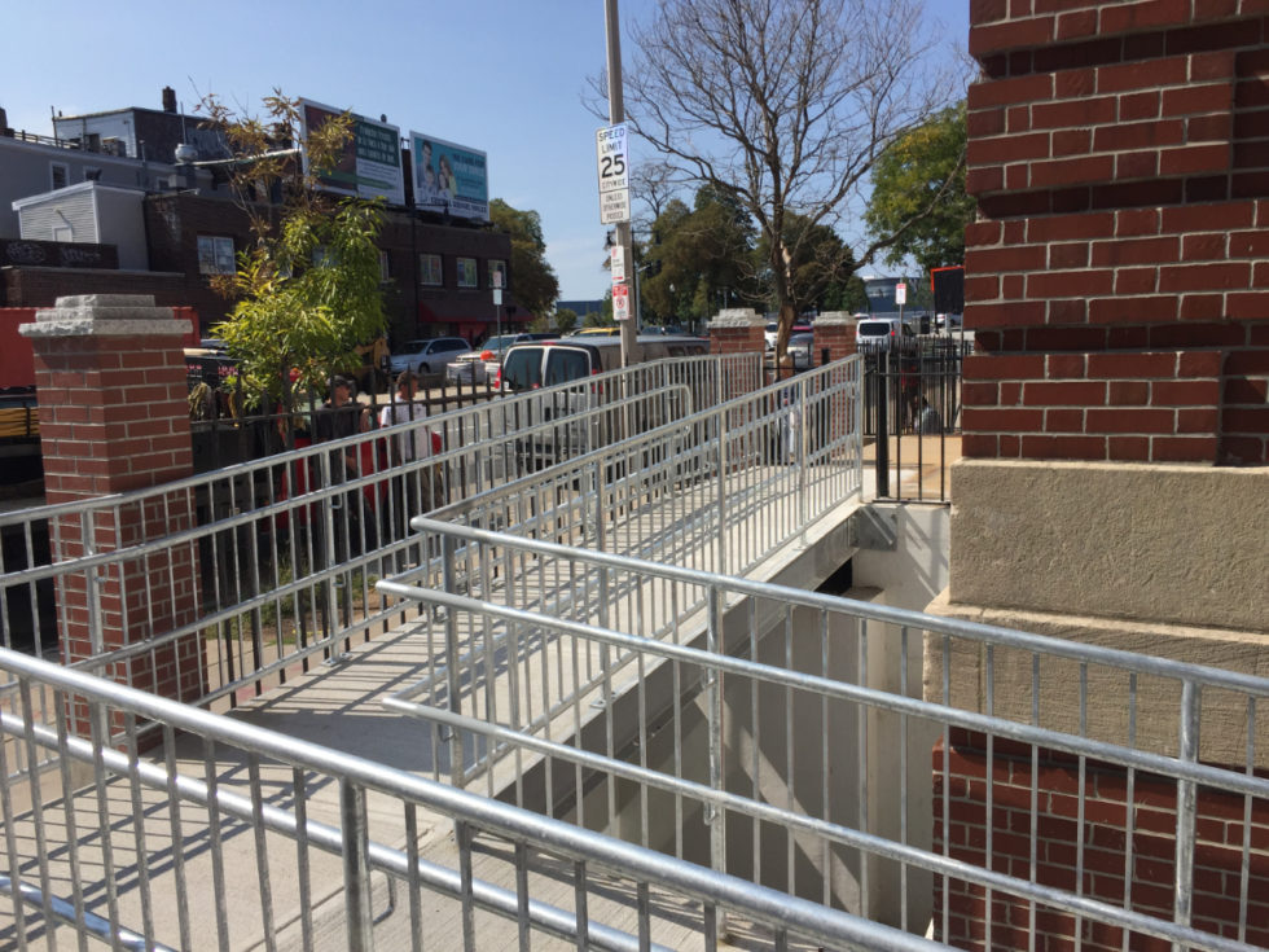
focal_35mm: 29
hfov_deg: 61.7
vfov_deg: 48.2
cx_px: 634
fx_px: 1063
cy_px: 476
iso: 32
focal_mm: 4.2
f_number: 2.2
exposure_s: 1/3049
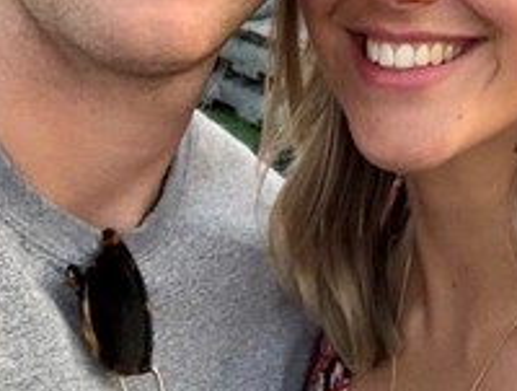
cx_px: 490
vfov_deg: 14.0
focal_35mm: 102
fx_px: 1527
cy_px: -127
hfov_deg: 18.8
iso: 40
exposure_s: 1/100
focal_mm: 2.87
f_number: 2.2
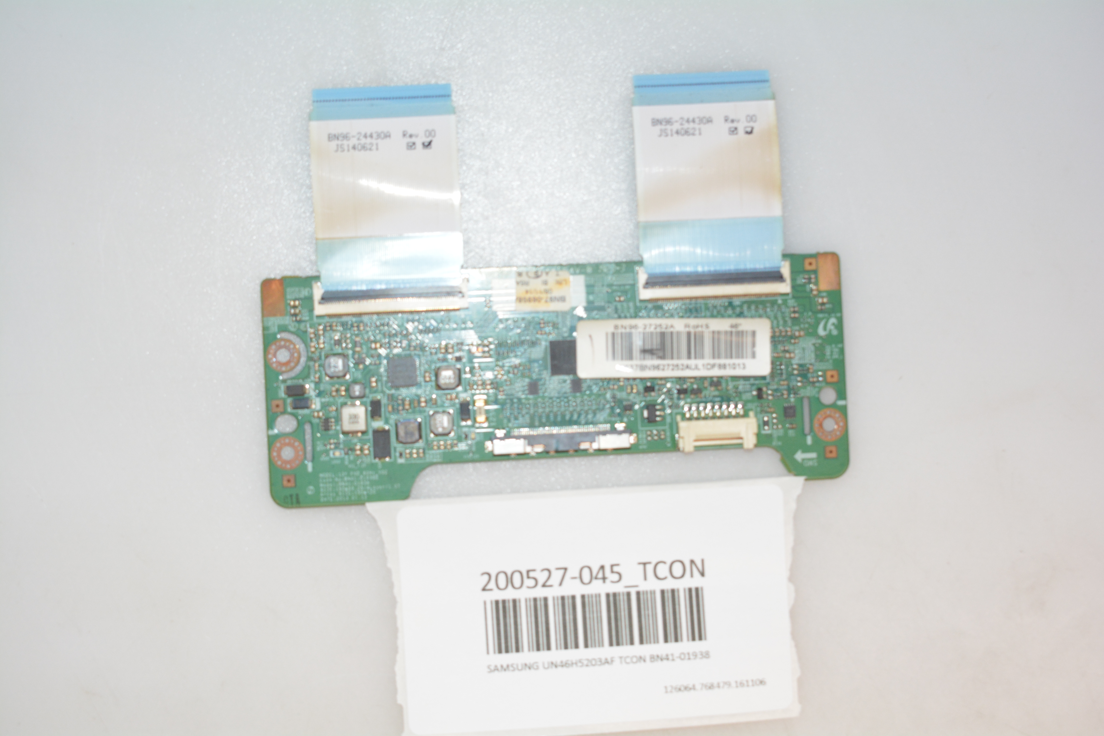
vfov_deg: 28.9
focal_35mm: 46
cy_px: 368
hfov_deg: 42.3
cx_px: 552
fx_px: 1426
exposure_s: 1/200
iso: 1000
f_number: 7.1
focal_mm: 31
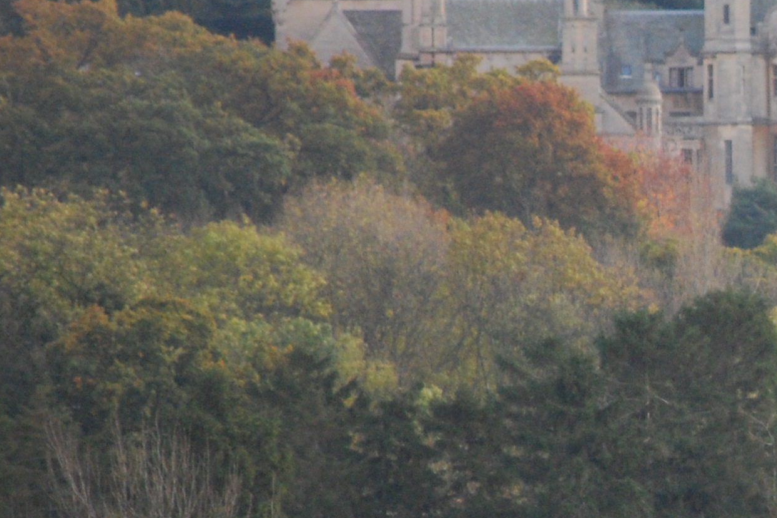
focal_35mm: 939
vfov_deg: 1.5
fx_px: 20265
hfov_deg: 2.2
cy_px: 415
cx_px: 1022
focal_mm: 200
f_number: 5.6
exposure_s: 1/500
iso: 720
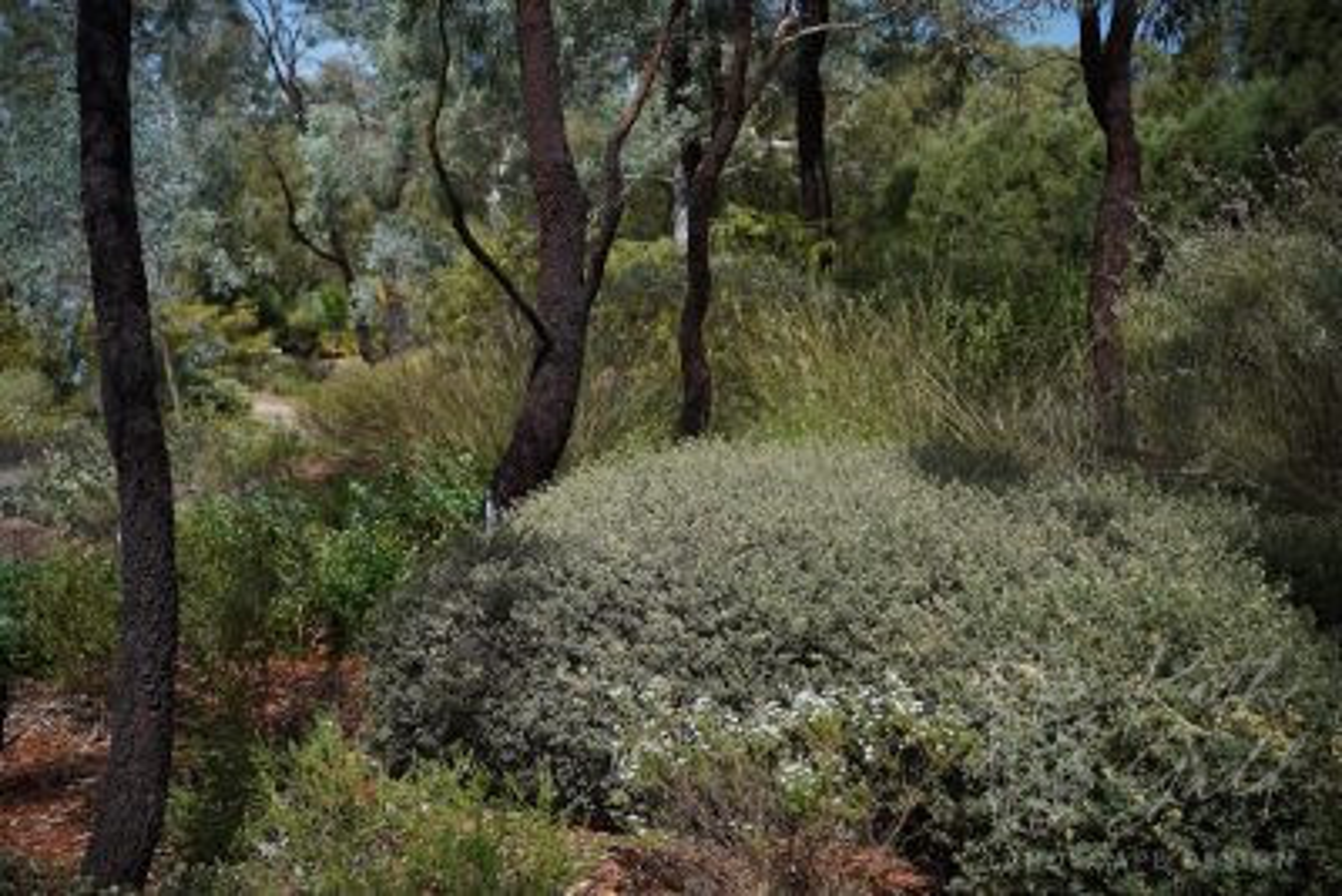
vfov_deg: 37.9
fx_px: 1305
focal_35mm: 35
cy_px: 448
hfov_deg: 54.4
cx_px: 671
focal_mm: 35
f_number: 4
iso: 200
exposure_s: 1/500
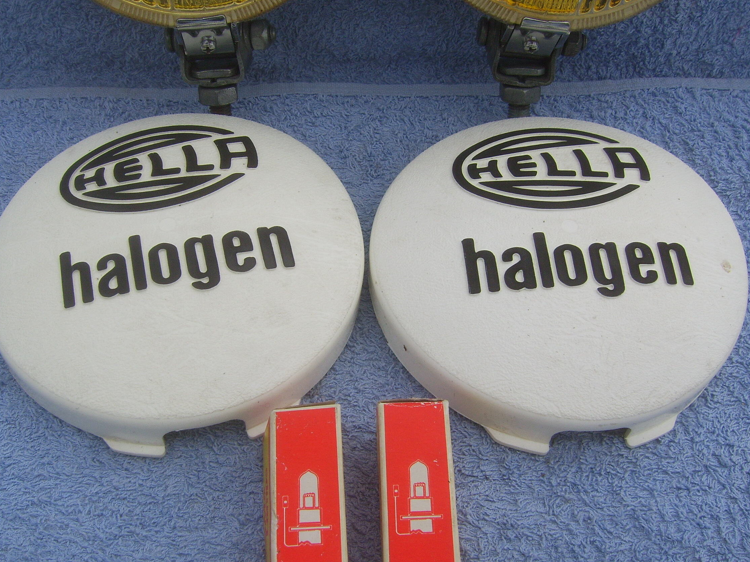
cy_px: 273
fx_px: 953
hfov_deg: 42.9
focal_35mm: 44
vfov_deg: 32.9
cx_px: 355
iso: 50
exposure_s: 1/320
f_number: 6.4
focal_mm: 7.8
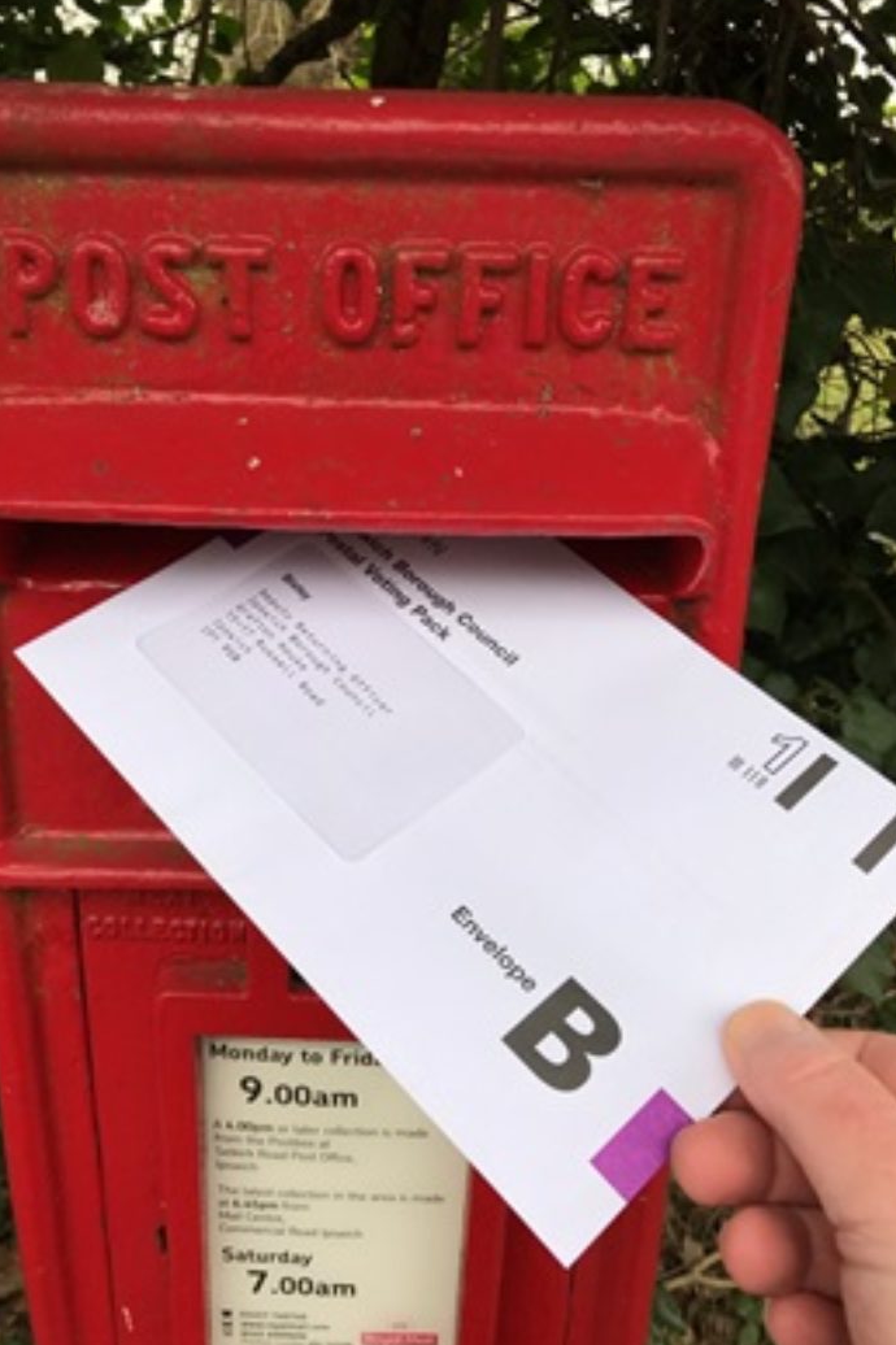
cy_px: 674
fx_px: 1121
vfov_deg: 61.9
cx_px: 391
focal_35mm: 30
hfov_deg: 43.5
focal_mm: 3.99
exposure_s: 1/233
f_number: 1.8
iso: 20
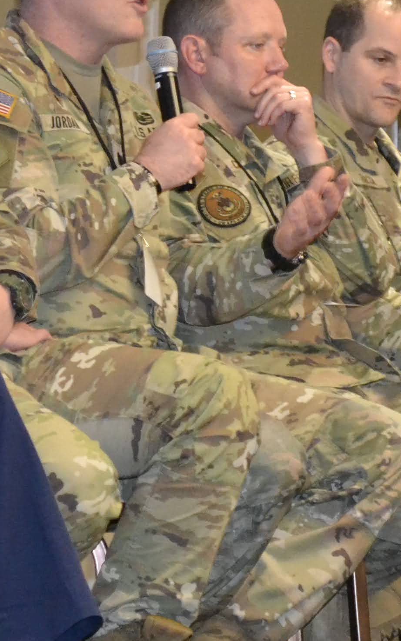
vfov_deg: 8.0
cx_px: 317
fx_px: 4591
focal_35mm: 263
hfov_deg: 5.0
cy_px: 255
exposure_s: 1/60
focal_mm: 55
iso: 3200
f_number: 5.6
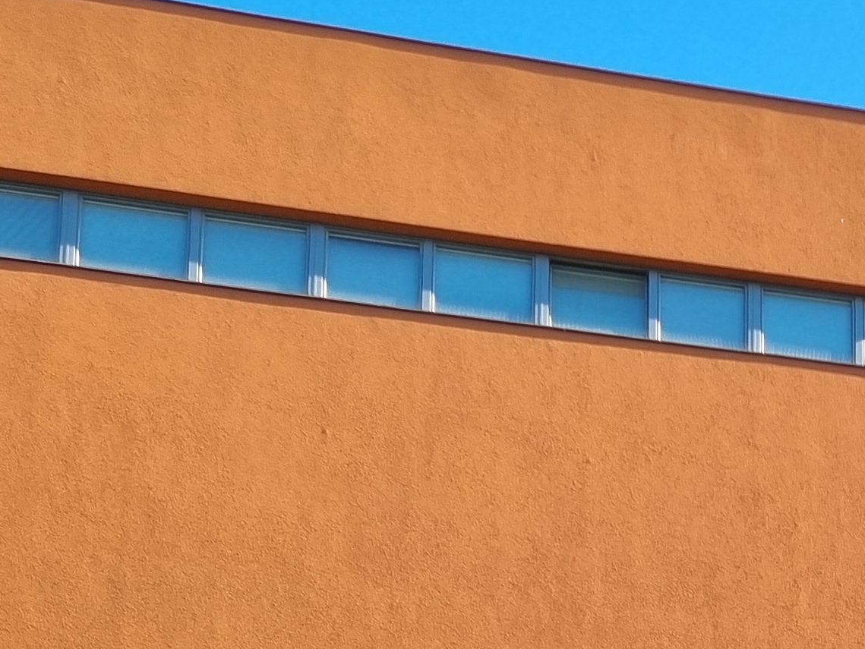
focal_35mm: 92
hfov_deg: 19.9
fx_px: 2300
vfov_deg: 14.6
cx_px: 1050
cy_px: 1060
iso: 50
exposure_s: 1/898
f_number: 1.8
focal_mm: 5.4
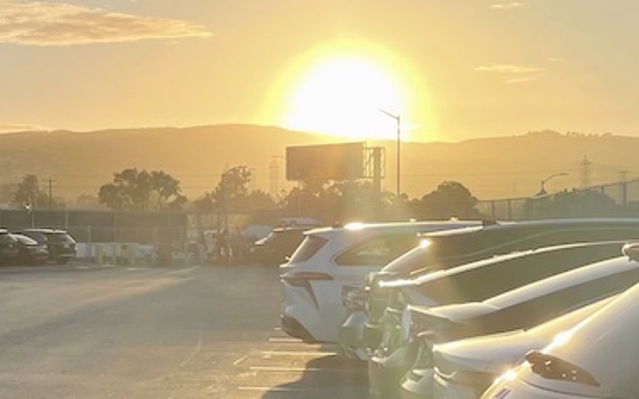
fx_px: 1533
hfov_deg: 21.4
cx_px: -182
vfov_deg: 14.8
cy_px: 229
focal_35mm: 88
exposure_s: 1/3610
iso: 32
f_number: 1.6
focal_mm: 4.2
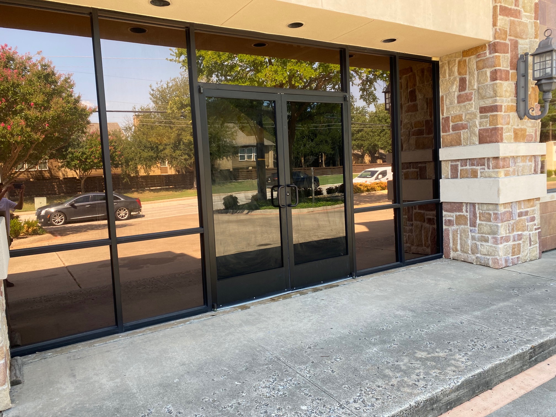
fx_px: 418
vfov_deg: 53.1
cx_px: 278
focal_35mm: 26
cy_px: 208
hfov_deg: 67.3
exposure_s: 1/176
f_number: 1.8
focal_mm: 4.25
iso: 32
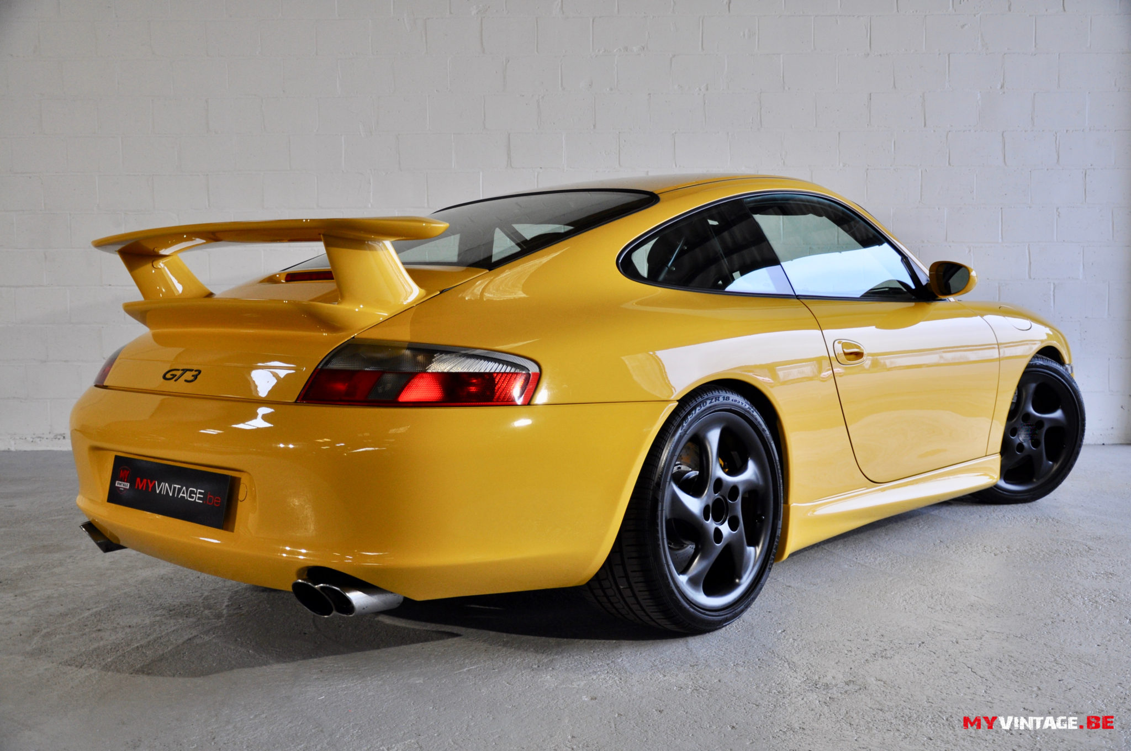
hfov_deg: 53.2
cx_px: 566
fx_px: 1130
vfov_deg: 36.8
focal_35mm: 36
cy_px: 376
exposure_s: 1/60
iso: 450
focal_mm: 24
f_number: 4
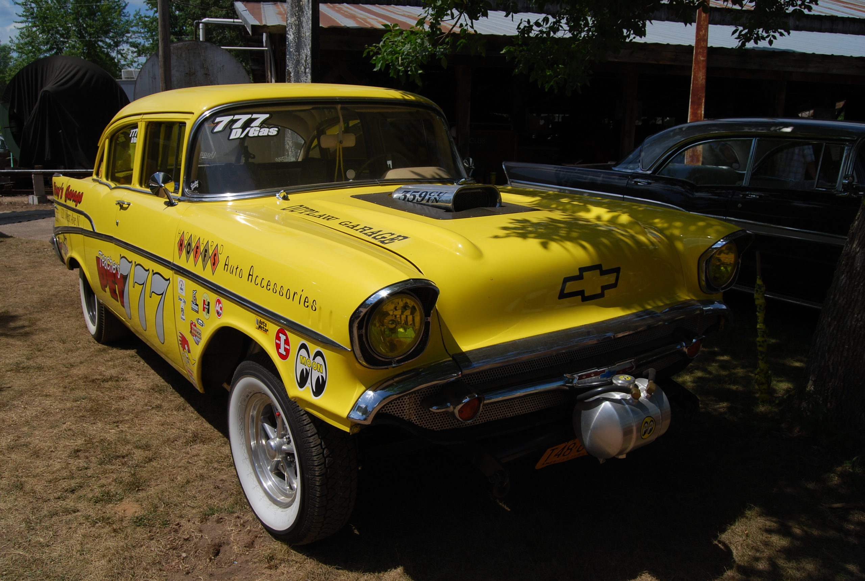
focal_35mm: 30
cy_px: 290
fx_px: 722
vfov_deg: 43.8
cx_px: 432
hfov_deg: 61.8
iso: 100
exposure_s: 1/400
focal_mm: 20
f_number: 10
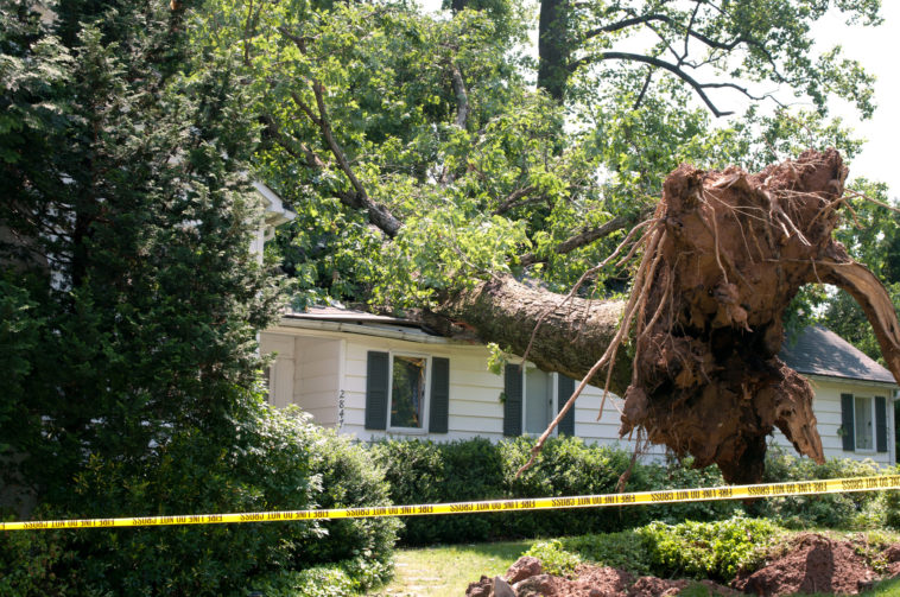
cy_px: 298
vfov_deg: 28.9
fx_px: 1161
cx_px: 450
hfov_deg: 42.4
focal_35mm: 46
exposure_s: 1/80
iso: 100
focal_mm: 31
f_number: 6.3
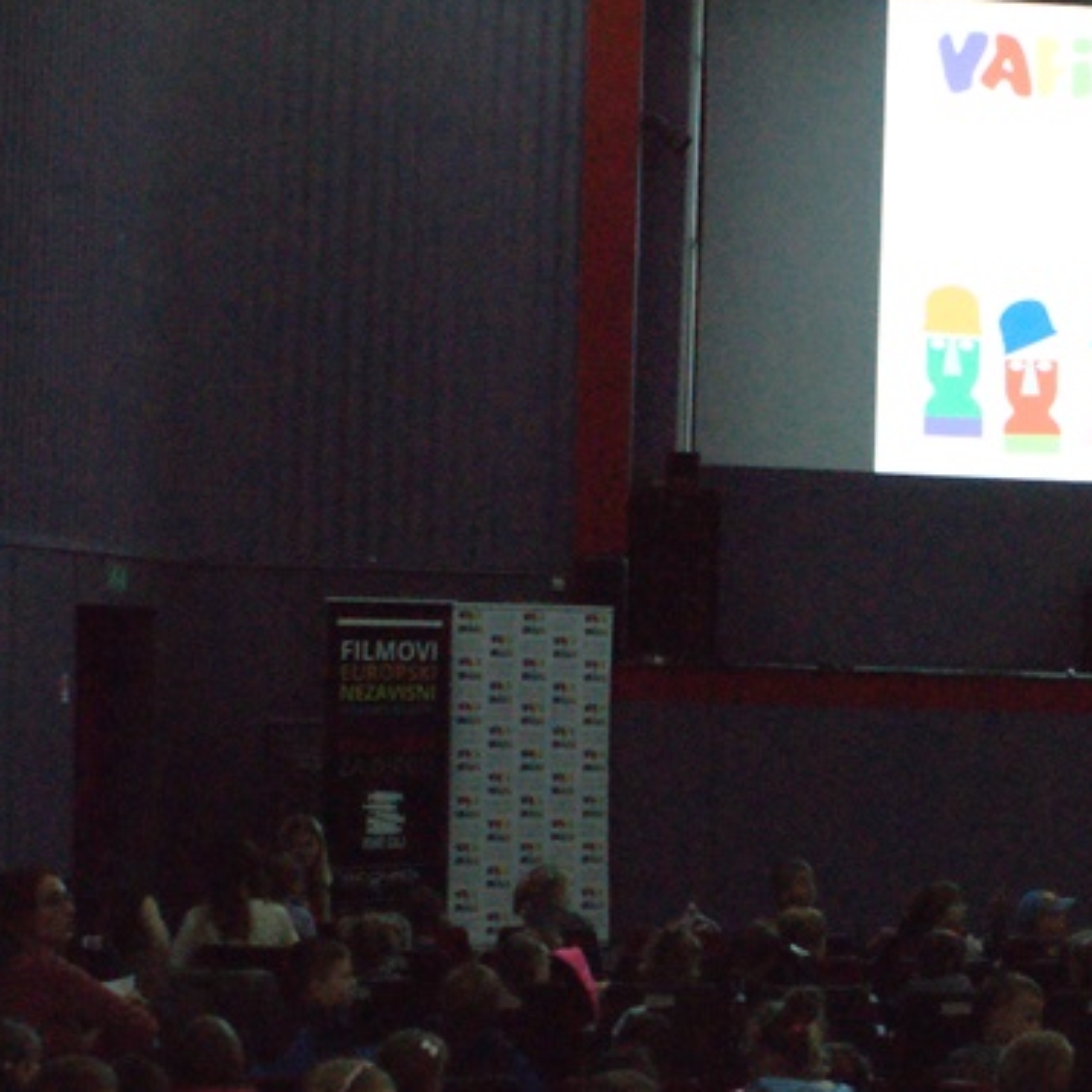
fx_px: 2356
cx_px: 999
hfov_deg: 25.2
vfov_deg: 26.0
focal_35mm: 66
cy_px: 660
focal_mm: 26
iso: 3200
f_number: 4.5
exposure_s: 1/30
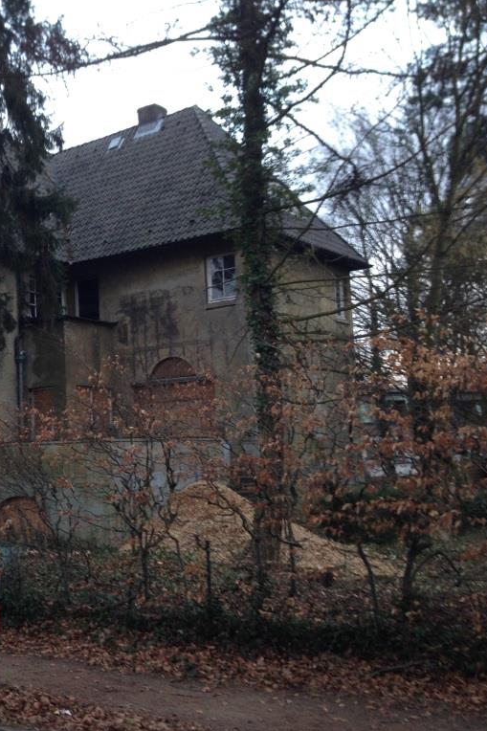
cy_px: 366
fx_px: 934
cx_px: 27
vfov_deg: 42.8
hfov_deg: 27.9
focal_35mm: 46
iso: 64
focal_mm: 4.12
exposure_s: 1/60
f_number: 2.4
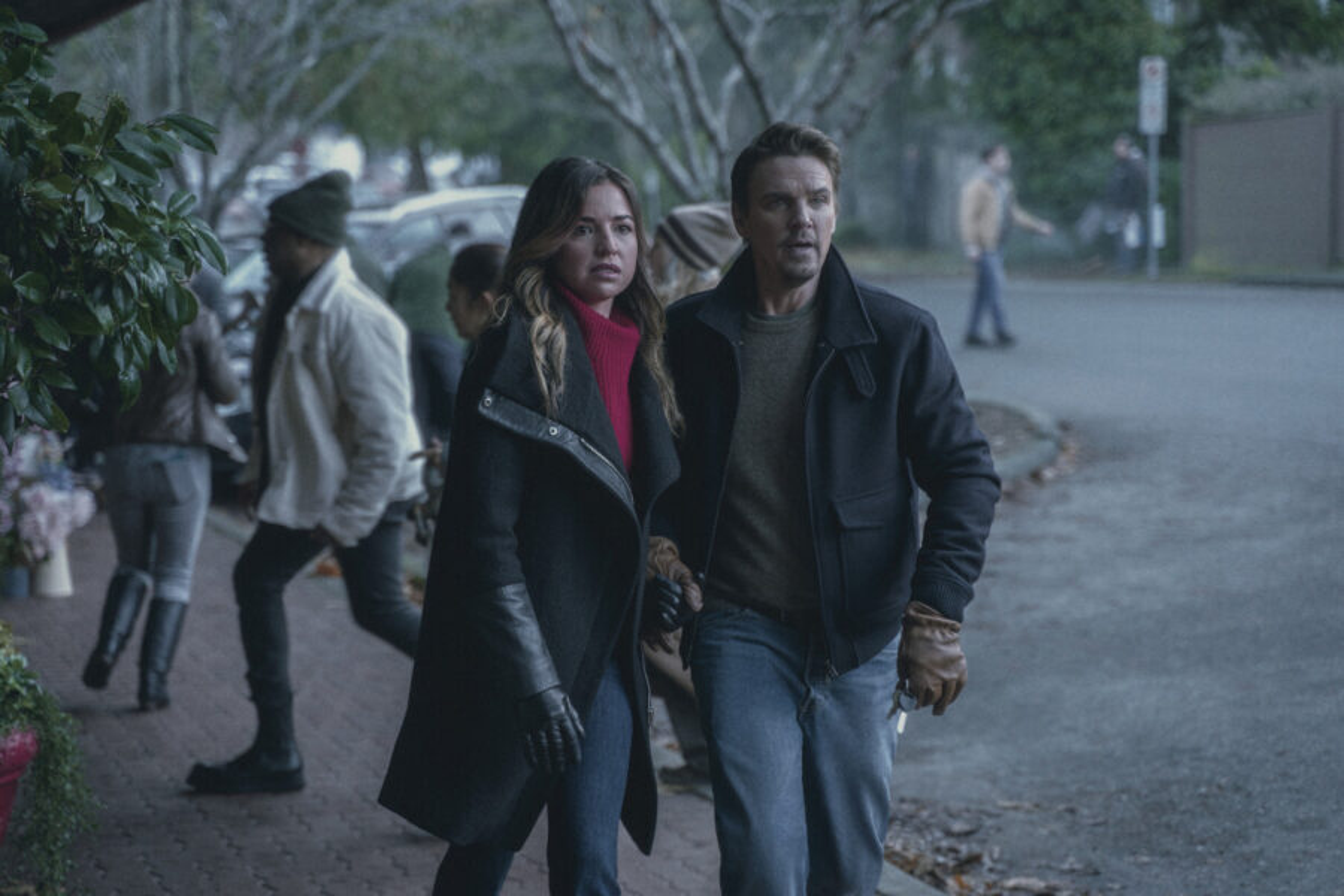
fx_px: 2800
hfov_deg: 27.0
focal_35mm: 75
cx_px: 672
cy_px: 448
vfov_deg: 18.2
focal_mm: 75
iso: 640
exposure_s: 1/250
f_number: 2.8
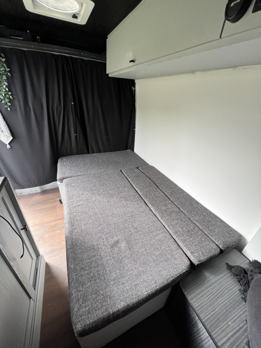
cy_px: 174
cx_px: 130
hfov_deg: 89.9
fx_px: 131
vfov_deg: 106.2
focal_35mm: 13
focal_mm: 1.57
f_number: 1.8
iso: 80
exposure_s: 1/99
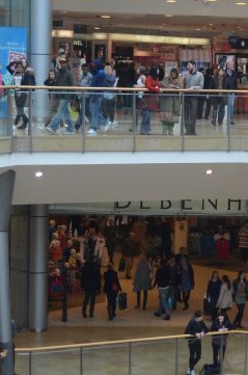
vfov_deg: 17.6
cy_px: 192
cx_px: 230
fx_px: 1208
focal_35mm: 116
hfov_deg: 11.6
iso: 400
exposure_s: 1/80
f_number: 4.5
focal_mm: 29
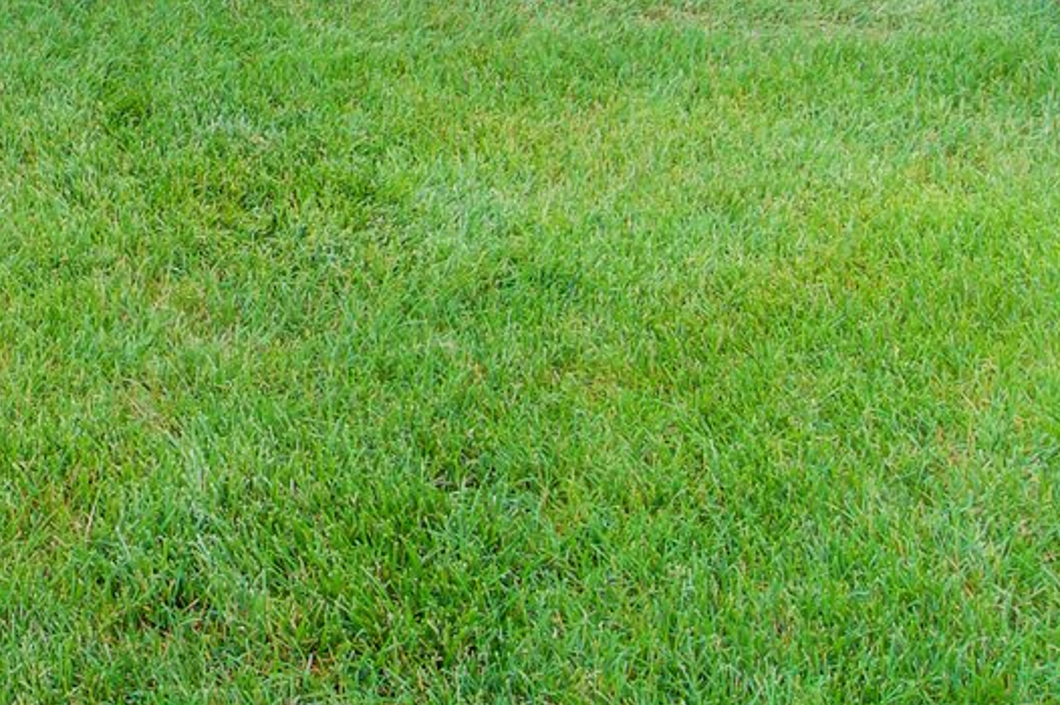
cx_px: -278
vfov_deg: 15.7
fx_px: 2177
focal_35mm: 74
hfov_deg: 24.3
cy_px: -561
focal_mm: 19
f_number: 8
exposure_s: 1/160
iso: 100
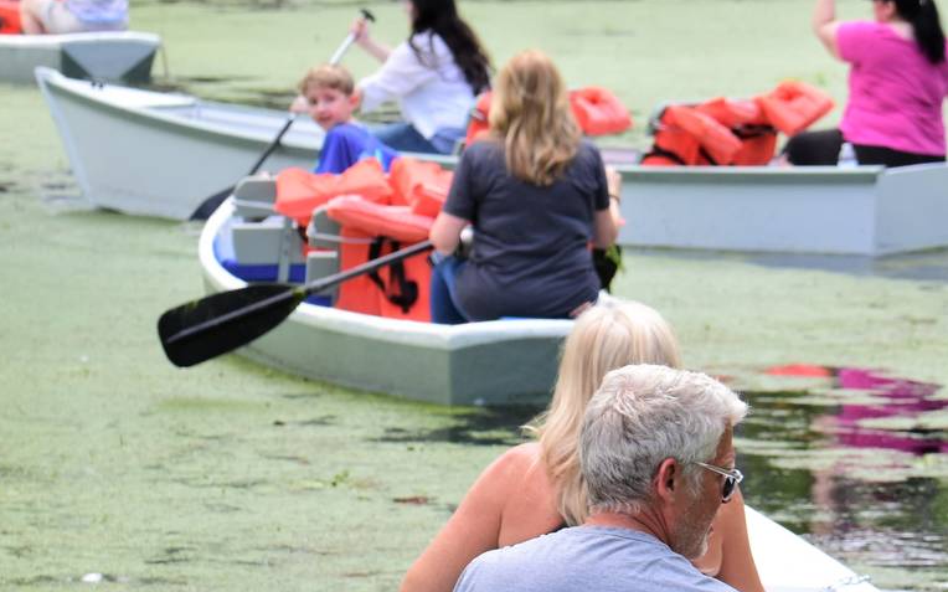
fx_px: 6948
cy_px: 434
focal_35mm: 269
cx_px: 586
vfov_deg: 4.9
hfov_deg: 7.8
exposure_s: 1/320
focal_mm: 70
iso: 400
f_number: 5.6
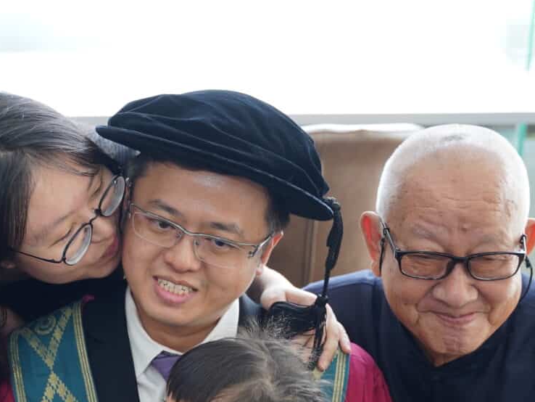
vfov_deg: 17.8
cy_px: 315
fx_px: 1271
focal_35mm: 82
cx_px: 135
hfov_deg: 23.5
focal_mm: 41.1
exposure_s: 1/80
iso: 250
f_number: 2.8
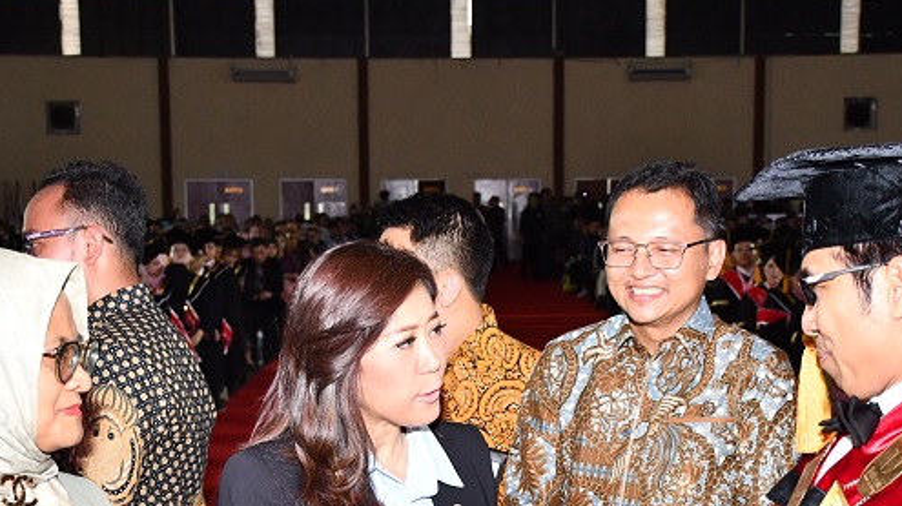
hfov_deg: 29.7
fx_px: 1697
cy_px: 445
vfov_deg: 16.8
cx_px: 488
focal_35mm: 71
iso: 1250
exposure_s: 1/250
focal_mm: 26
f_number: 4
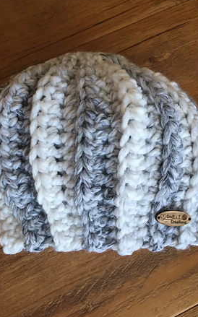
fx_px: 302
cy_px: 147
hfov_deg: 36.2
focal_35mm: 35
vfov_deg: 55.3
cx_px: 88
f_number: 2.2
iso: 32
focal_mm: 4.15
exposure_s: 1/40
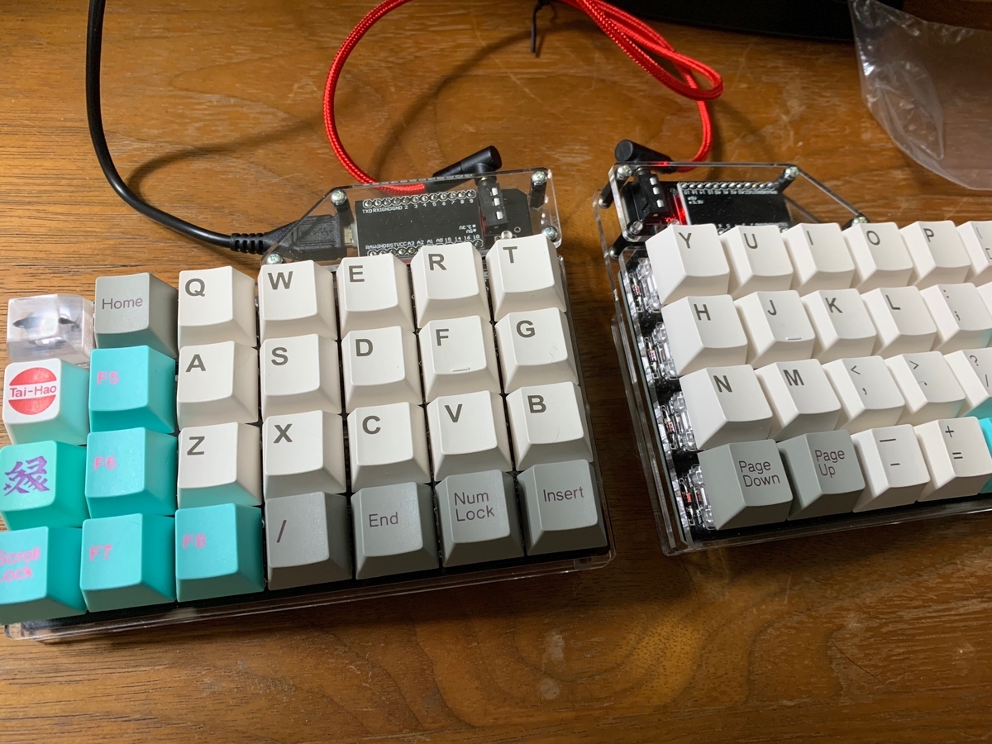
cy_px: 372
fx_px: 745
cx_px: 496
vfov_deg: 53.1
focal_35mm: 26
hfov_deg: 67.3
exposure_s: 1/60
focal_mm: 4.25
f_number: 1.8
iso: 200
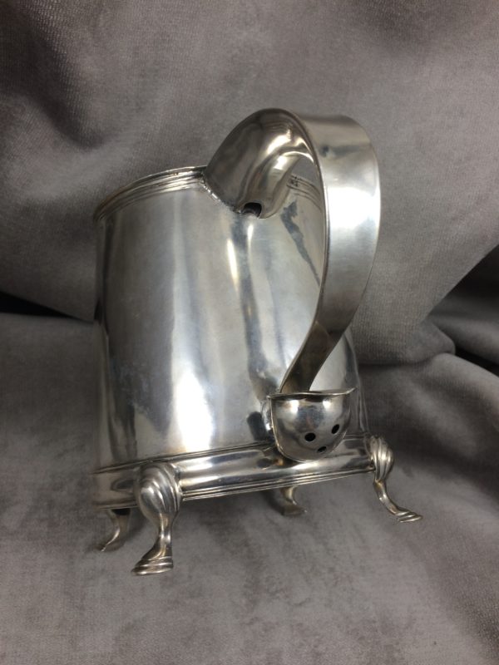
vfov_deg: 61.7
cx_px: 250
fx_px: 557
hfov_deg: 48.2
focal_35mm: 29
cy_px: 332
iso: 32
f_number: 2.2
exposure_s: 1/60
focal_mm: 4.15
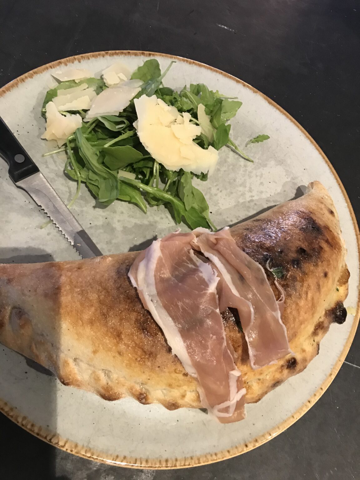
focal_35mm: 28
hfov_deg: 49.7
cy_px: 240
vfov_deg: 63.4
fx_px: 388
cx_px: 180
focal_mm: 3.99
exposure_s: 1/17
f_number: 1.8
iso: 80
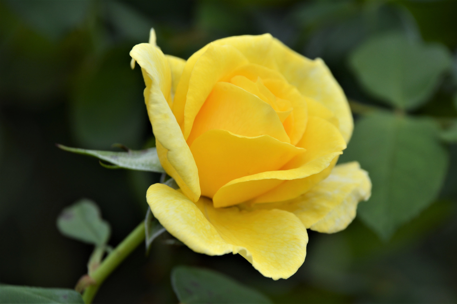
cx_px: 228
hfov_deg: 6.2
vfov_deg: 4.2
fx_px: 4189
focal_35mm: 330
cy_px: 152
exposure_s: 1/500
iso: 250
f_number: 6.3
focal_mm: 220
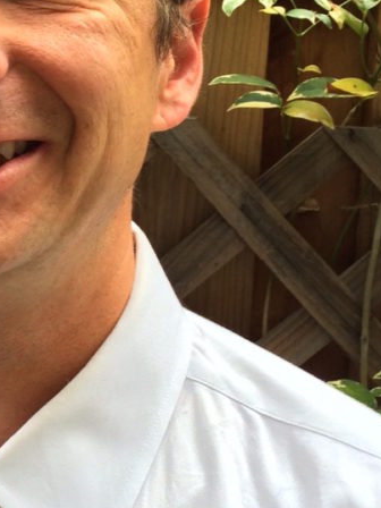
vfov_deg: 27.9
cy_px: 160
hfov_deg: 20.5
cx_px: -12
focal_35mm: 69
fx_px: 1013
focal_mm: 4.15
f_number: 2.2
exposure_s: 1/40
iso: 40
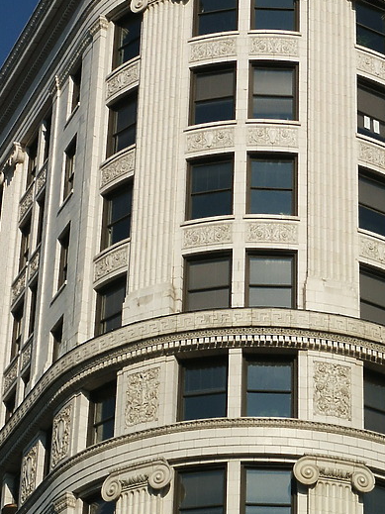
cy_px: 156
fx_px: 2136
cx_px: 237
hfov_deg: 10.3
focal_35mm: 144
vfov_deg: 13.7
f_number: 8
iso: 64
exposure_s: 1/350
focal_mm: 16.57
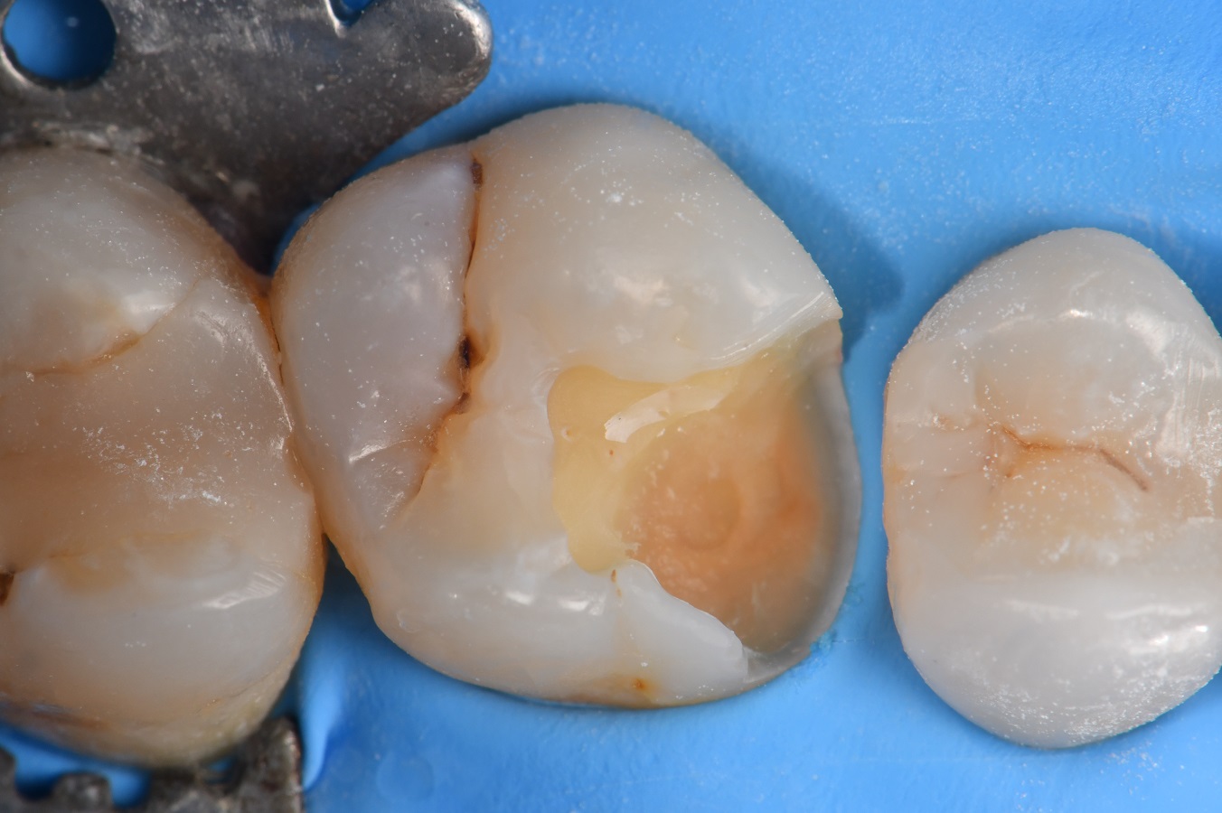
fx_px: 5326
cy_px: 406
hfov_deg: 13.1
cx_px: 611
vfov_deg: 8.7
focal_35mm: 157
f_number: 32
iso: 200
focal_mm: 105
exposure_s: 1/160
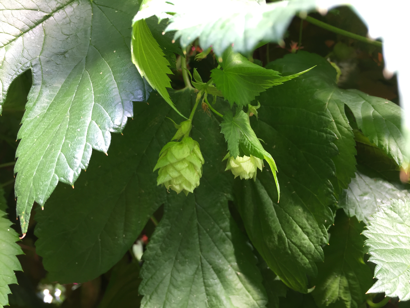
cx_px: 205
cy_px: 154
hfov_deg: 61.7
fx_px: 343
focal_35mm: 29
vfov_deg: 48.2
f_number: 2.2
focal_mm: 4.15
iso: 32
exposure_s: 1/40
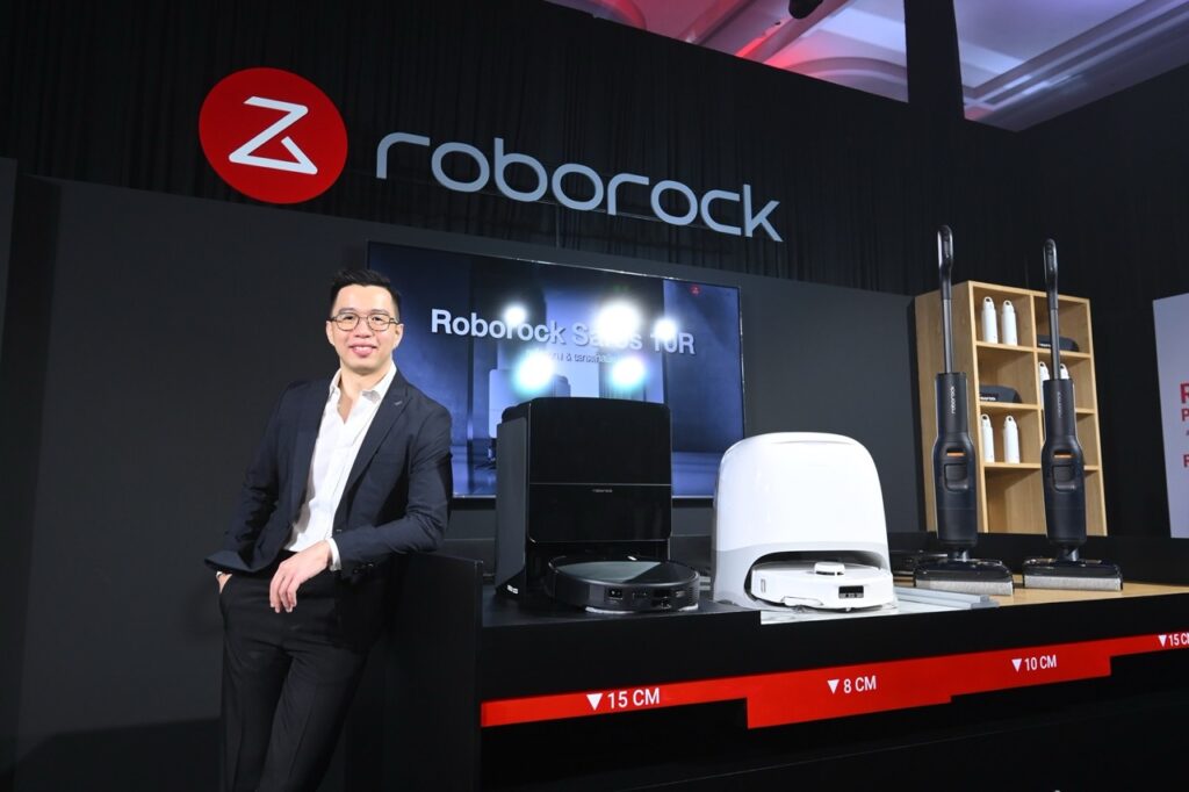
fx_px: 858
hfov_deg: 69.4
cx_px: 594
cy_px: 396
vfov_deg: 49.5
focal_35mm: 26
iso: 500
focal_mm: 17.5
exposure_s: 1/200
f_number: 4
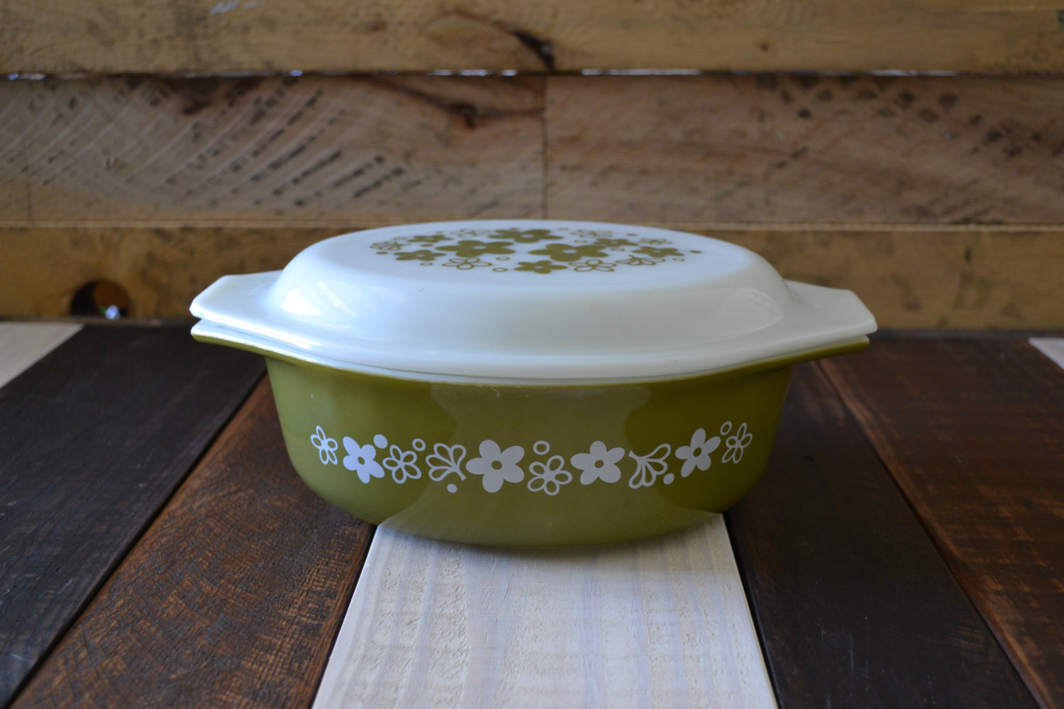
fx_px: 1153
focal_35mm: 39
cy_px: 354
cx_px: 532
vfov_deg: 34.2
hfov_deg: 49.6
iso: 400
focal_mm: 26
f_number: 4.2
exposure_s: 1/30
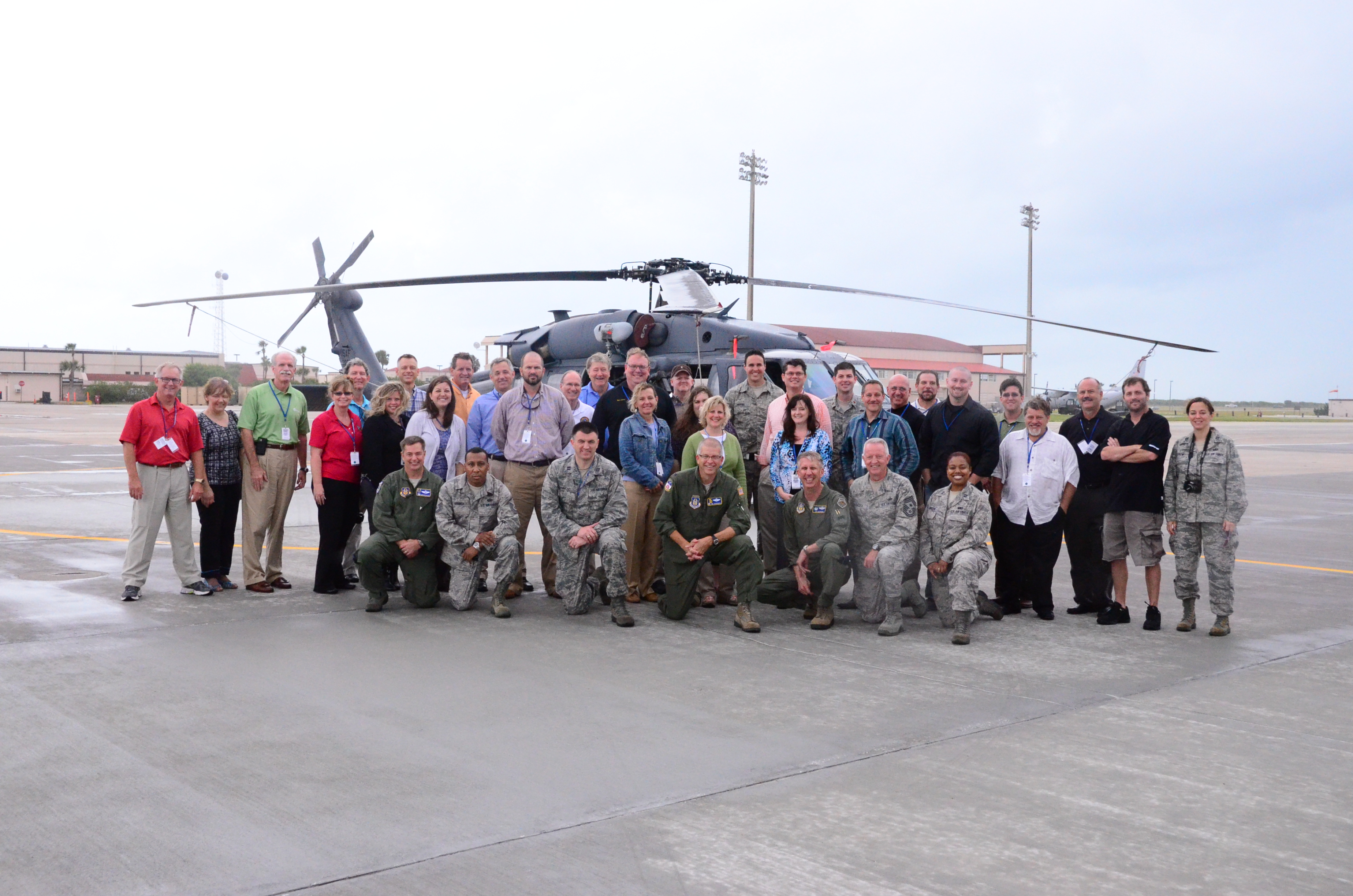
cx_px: 676
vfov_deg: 36.7
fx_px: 1350
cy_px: 448
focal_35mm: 36
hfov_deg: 53.2
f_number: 8
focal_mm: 24
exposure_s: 1/2000
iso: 4000
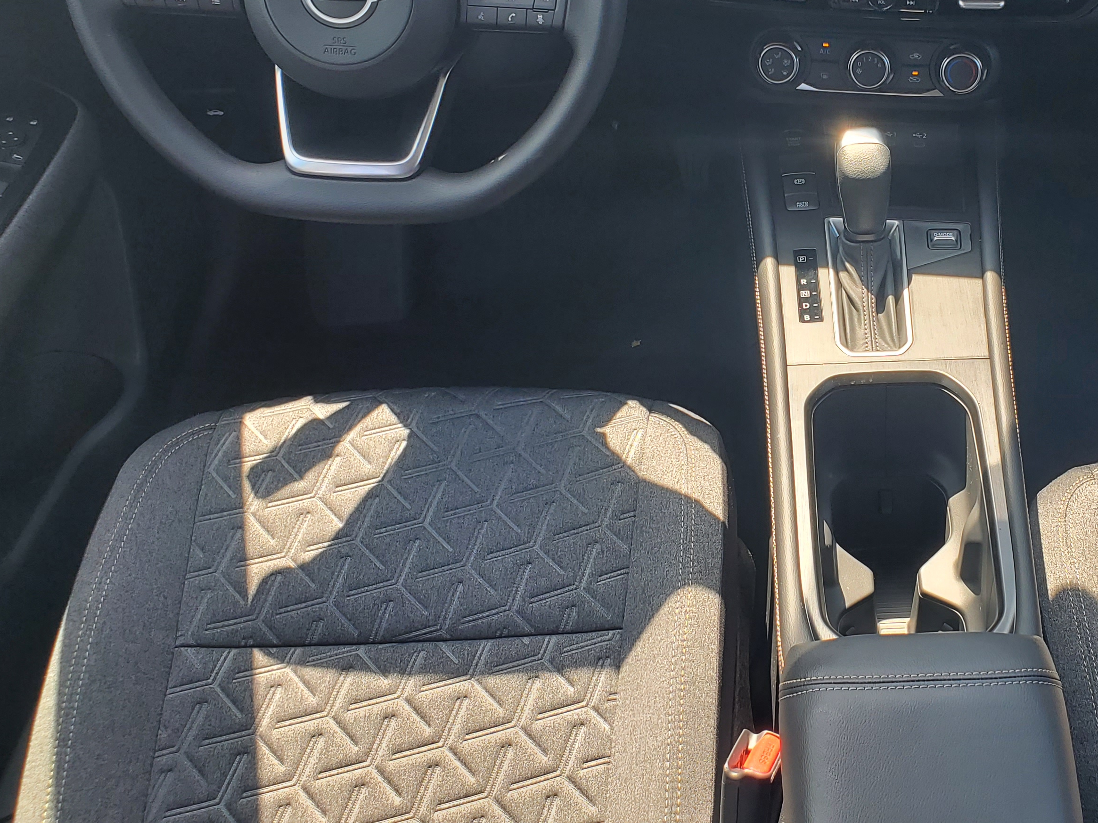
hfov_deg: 40.6
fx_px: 1427
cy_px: 307
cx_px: 854
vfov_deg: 32.0
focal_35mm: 45
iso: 50
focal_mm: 4.3
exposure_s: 1/229
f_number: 2.4
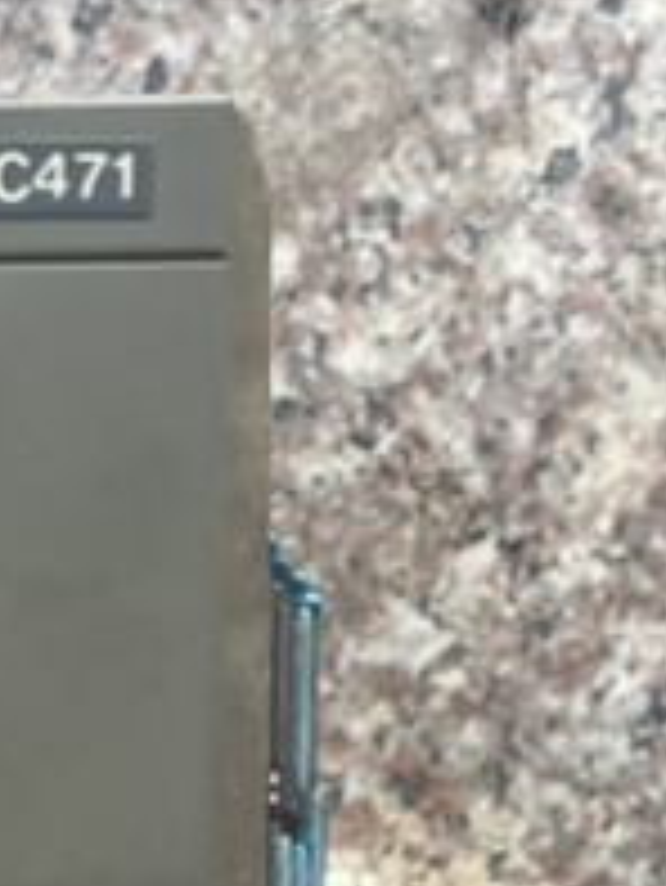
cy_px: 1012
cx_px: 418
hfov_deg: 18.7
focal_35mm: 79
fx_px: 2024
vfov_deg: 23.0
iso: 125
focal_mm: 4.2
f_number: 1.6
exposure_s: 1/78
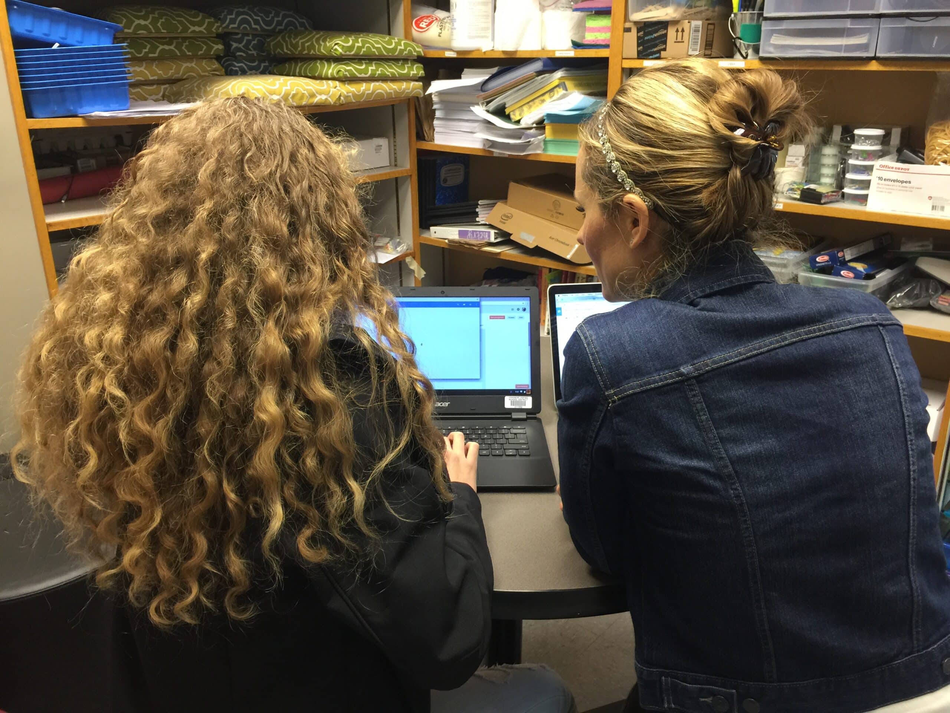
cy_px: 356
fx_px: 796
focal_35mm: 29
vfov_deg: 48.2
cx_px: 475
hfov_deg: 61.7
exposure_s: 1/15
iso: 64
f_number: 2.2
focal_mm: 4.15
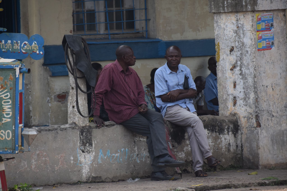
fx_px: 3109
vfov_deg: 3.5
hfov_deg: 5.3
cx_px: 144
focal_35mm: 390
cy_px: 96
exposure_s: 1/1000
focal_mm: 260
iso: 720
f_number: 5.6
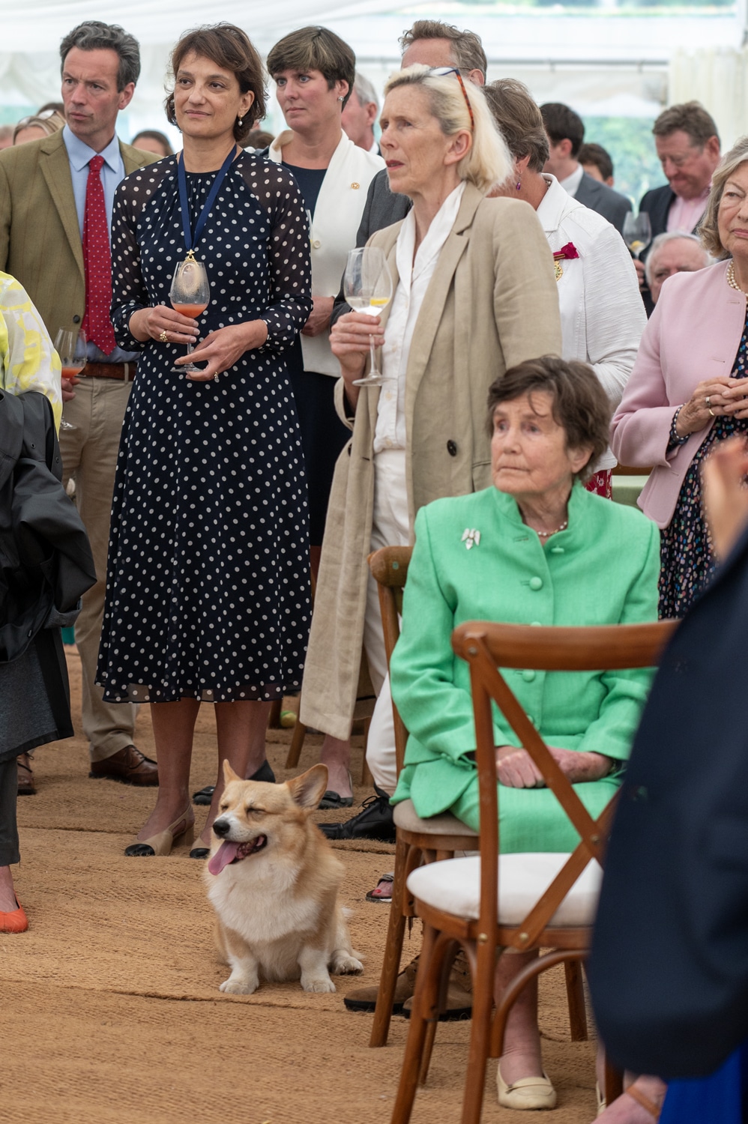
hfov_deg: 12.4
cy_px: 562
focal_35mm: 110
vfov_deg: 18.6
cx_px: 374
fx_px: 3433
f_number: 4
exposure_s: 1/250
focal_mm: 110
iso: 640
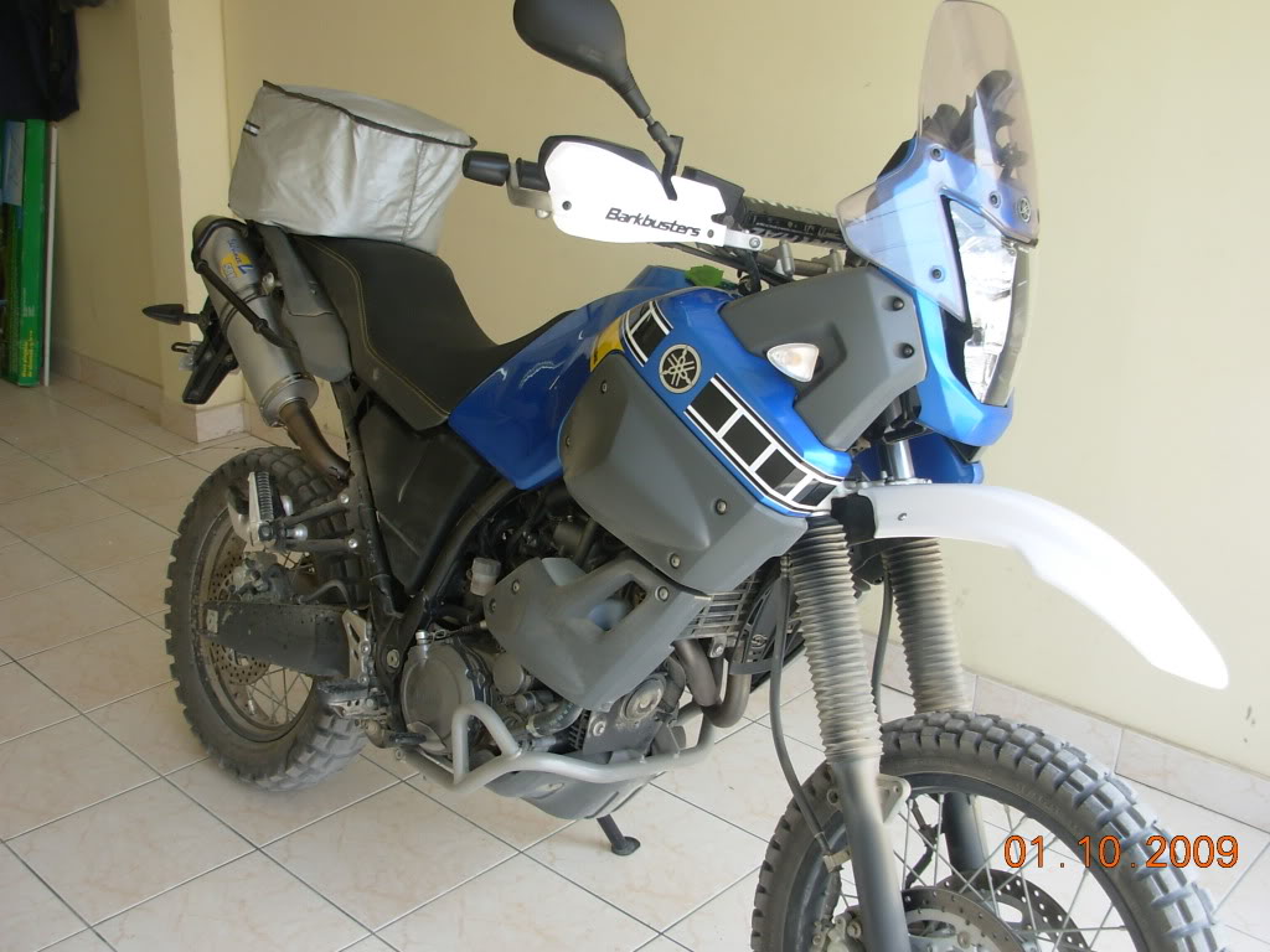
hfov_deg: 49.0
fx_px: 1394
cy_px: 476
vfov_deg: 37.7
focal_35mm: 38
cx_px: 635
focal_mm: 6.3
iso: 50
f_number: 2.9
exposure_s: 1/171
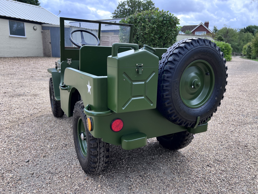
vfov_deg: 53.1
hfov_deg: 67.3
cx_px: 129
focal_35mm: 26
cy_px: 97
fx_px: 194
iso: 50
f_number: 1.5
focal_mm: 5.7
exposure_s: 1/827
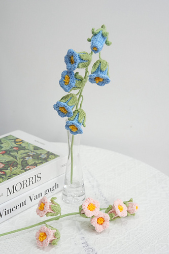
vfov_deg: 28.9
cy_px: 127
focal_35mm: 70
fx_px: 493
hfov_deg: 19.4
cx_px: 84
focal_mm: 70
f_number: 8
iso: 2000
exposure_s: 1/25
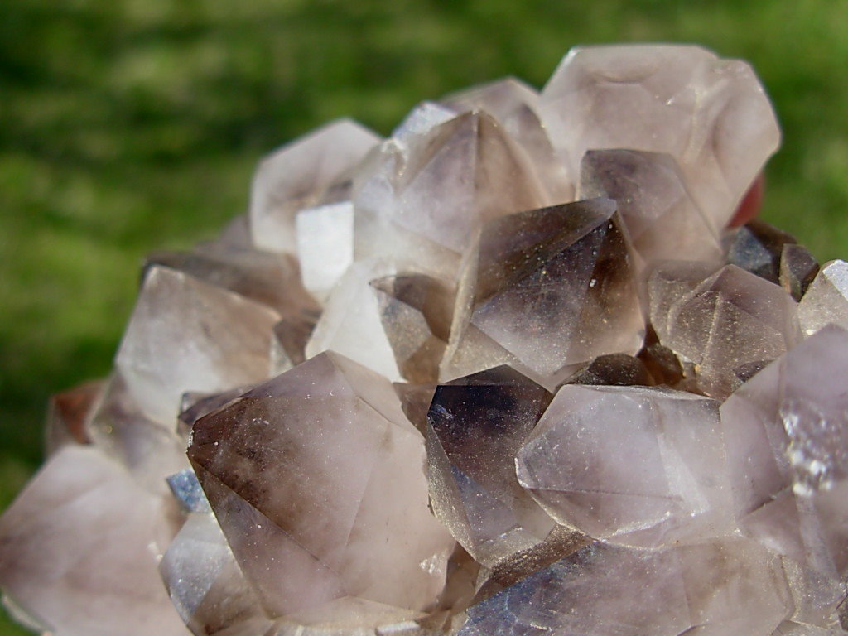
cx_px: 424
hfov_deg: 49.0
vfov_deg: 37.7
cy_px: 318
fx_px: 931
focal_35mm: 38
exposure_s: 1/683
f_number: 2.9
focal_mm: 6.3
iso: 50
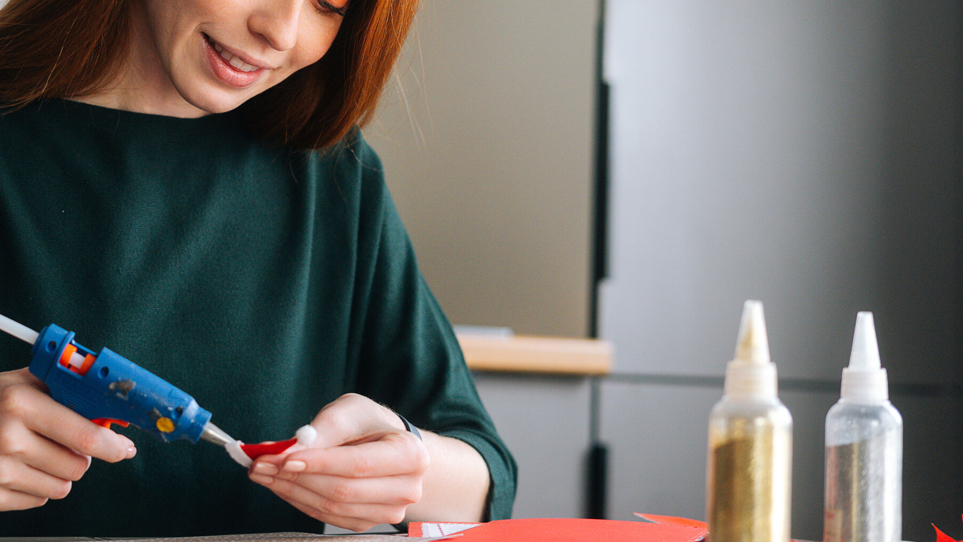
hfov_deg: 28.3
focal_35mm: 74
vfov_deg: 16.2
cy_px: 120
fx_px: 1889
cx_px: 286
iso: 500
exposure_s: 1/125
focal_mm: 50
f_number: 2.8
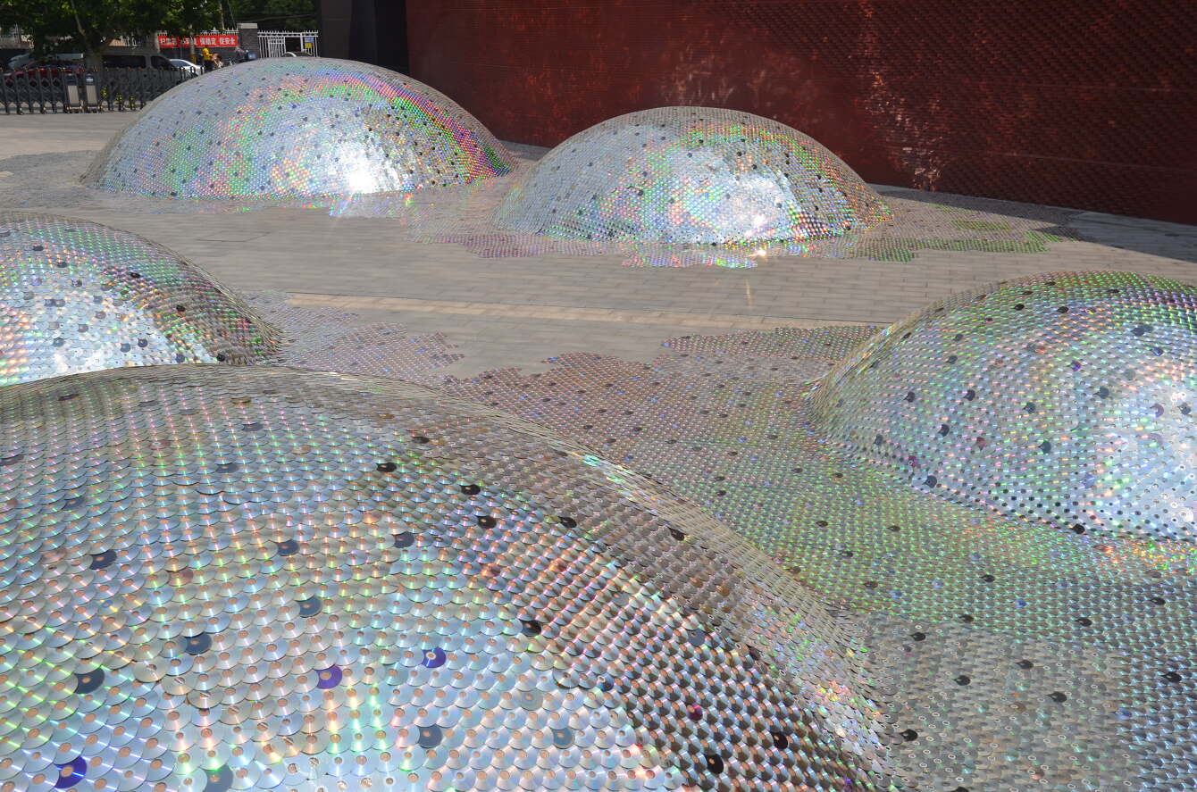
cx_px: 598
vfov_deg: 35.3
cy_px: 396
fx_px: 1244
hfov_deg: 51.4
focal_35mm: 38
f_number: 10
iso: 100
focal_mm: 25
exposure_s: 1/400
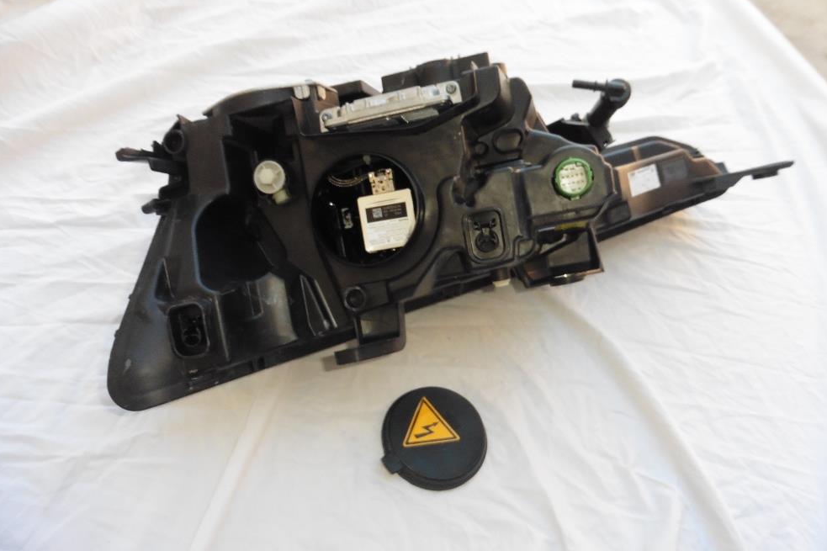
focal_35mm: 26
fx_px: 597
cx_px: 413
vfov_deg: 49.5
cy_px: 302
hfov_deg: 69.4
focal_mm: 4.3
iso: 400
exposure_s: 1/320
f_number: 3.5
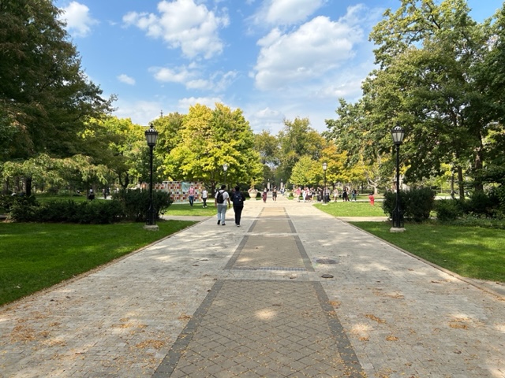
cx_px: 252
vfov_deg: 53.1
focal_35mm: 26
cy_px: 189
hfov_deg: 67.3
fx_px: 379
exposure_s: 1/2762
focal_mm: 5.7
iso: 50
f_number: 1.5
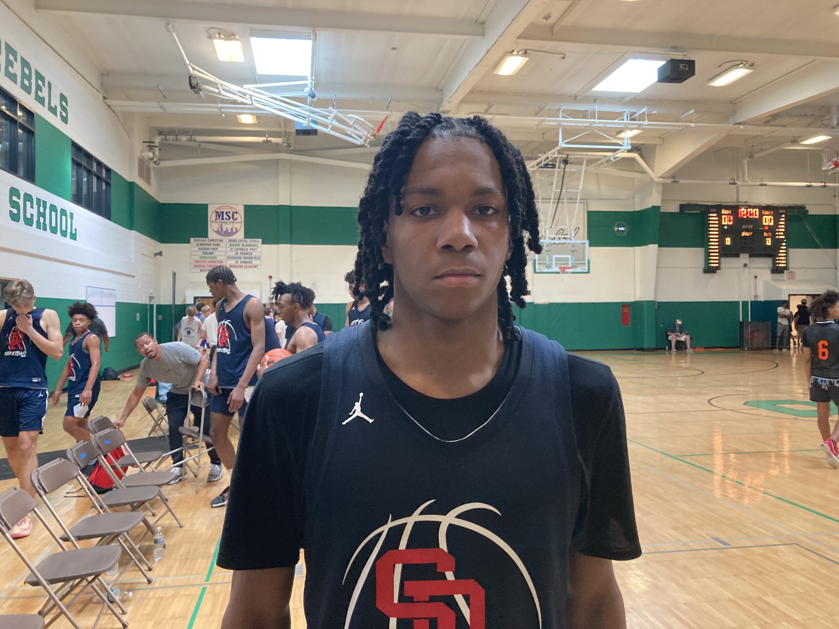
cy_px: 314
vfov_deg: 49.7
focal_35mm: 28
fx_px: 679
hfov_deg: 63.4
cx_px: 420
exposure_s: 1/60
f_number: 1.8
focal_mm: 3.99
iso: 250
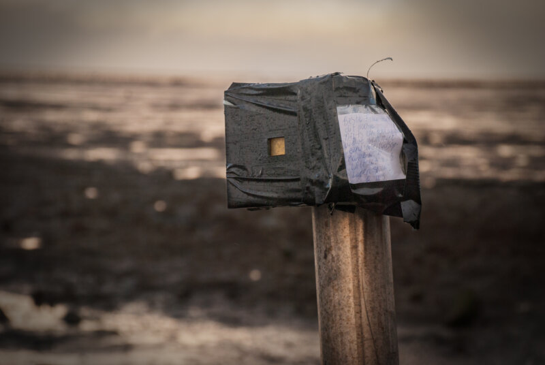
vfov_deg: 10.8
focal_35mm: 128
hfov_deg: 16.0
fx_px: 1933
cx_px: 272
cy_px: 182
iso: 100
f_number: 5.6
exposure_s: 1/800
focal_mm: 85
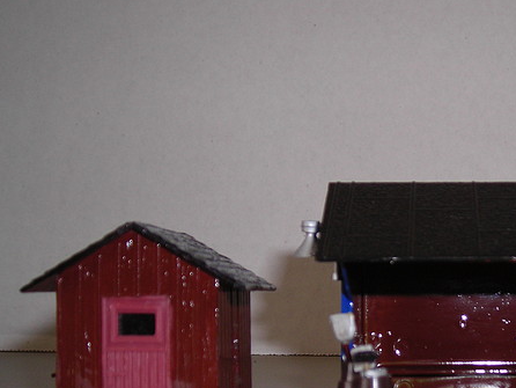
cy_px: 297
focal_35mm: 68
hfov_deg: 27.8
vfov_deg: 21.4
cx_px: 434
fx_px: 1014
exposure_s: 1/60.1
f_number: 3.2
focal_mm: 6.3
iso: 50
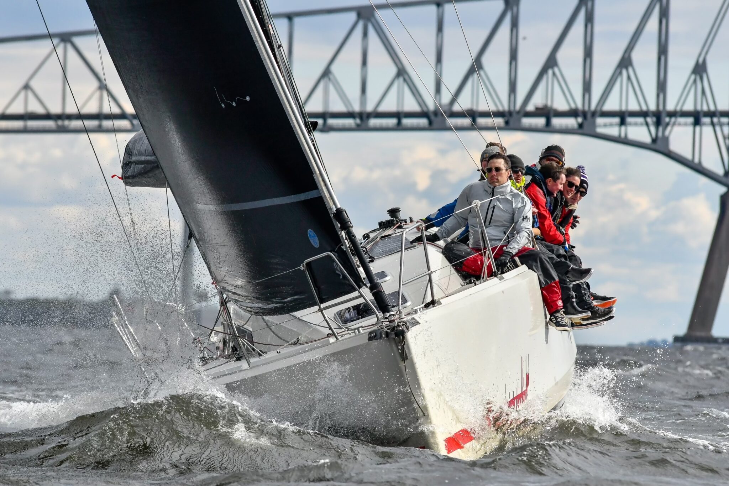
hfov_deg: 4.6
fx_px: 9111
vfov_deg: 3.1
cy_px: 243
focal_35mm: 450
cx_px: 364
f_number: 8
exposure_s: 1/3200
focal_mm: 300
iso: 800
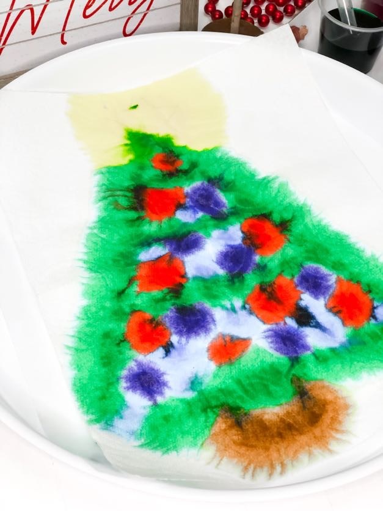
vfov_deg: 33.8
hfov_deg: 25.7
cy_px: 256
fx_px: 841
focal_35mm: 57
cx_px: 192
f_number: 2.8
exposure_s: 1/30
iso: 80
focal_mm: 6.6
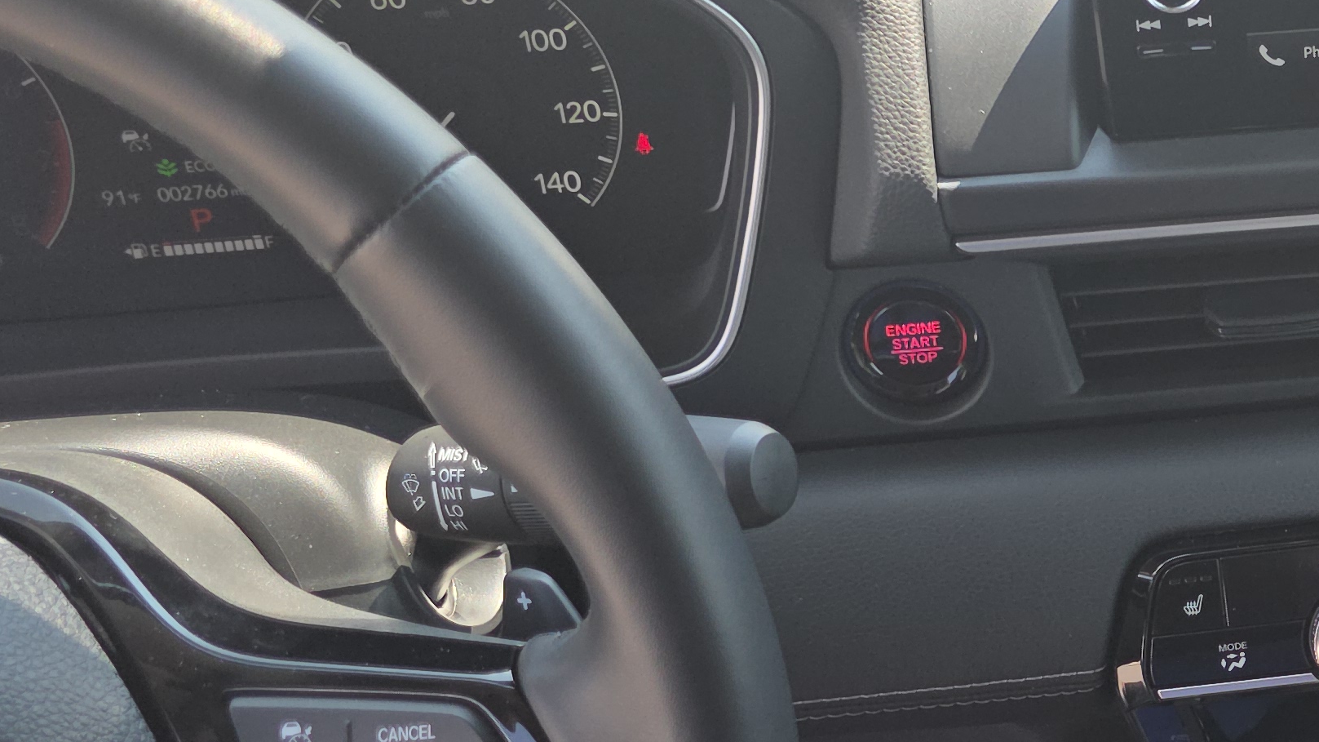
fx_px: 2168
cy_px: 582
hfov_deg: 29.3
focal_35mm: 62
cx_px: 1565
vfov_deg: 19.2
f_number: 1.7
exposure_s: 1/359
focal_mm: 6.3
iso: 32
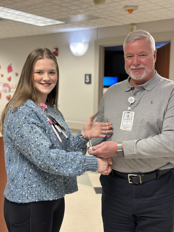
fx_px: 322
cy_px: 116
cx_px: 87
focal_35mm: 48
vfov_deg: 39.7
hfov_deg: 30.3
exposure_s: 1/120
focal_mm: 6.86
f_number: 1.78
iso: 160
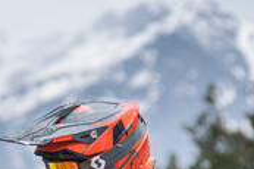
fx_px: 4356
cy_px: 388
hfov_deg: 3.3
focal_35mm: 618
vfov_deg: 2.2
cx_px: 269
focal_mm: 89
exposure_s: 1/1250
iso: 100
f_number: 2.8
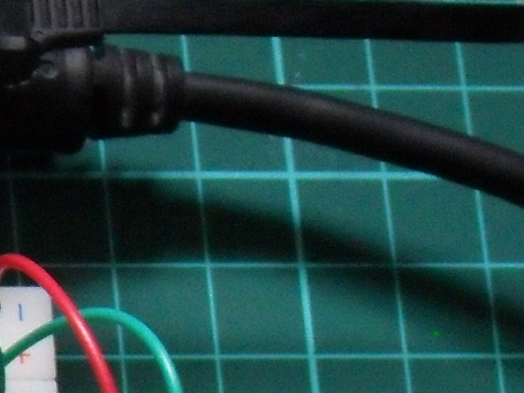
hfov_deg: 7.1
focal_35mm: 259
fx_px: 3920
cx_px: -804
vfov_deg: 5.6
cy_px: 712
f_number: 4.7
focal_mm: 8.3
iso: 400
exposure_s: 1/8
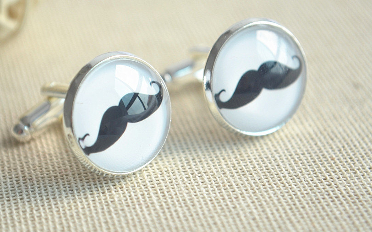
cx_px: 156
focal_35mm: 104
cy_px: 100
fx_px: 1050
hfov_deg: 20.1
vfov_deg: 12.6
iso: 100
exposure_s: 1/20
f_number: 5.6
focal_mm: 55
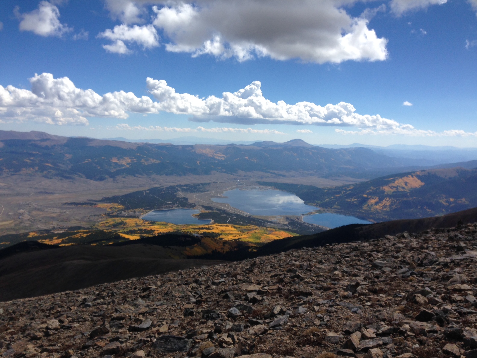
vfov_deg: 41.8
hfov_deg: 54.0
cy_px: 182
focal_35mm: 34
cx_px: 236
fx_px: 469
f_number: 2.4
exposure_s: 1/2262
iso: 50
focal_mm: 4.12
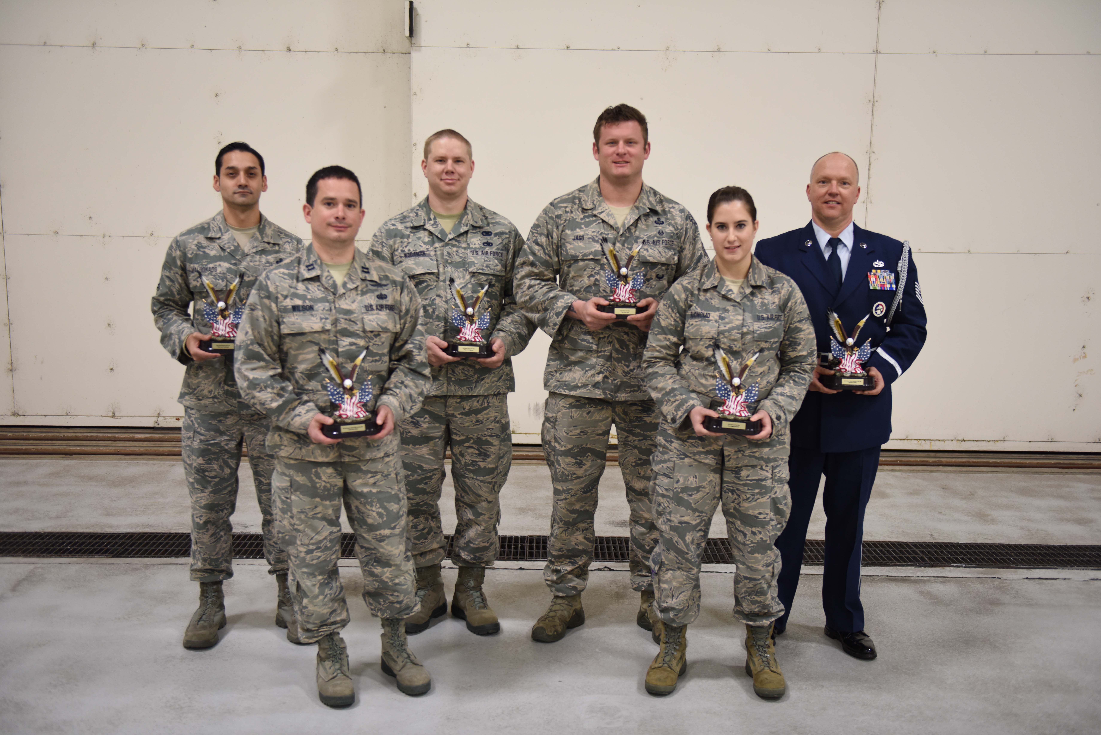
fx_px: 1162
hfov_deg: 50.7
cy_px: 368
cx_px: 550
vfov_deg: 35.1
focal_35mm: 38
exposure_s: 1/160
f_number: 2.8
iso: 800
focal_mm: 38
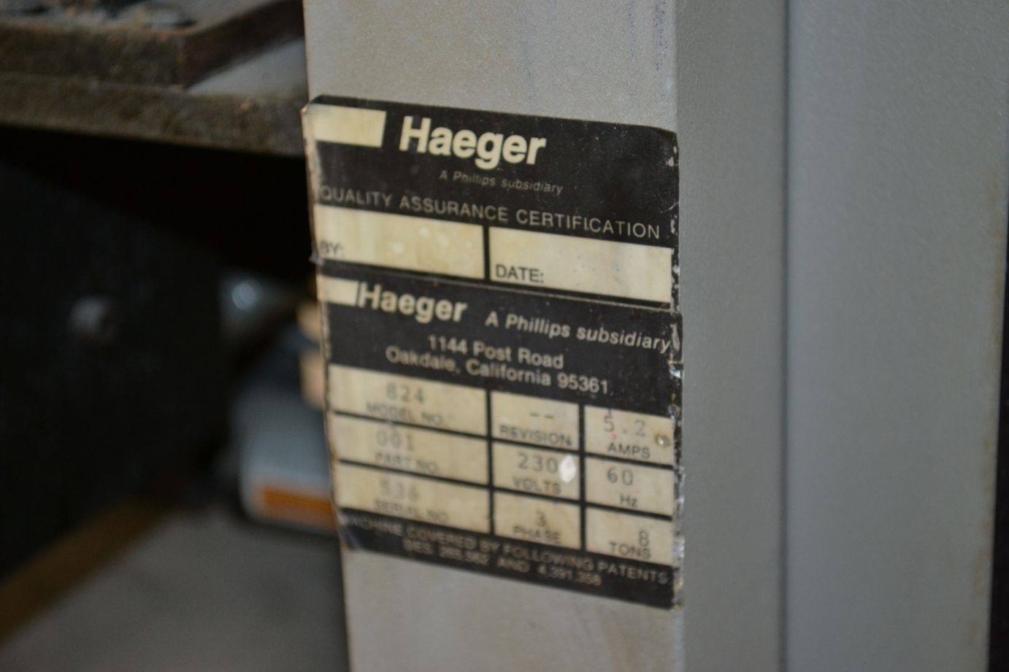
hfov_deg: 24.6
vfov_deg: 16.5
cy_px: 336
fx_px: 2312
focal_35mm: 82
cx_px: 504
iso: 900
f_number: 5.6
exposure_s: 1/60
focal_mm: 55
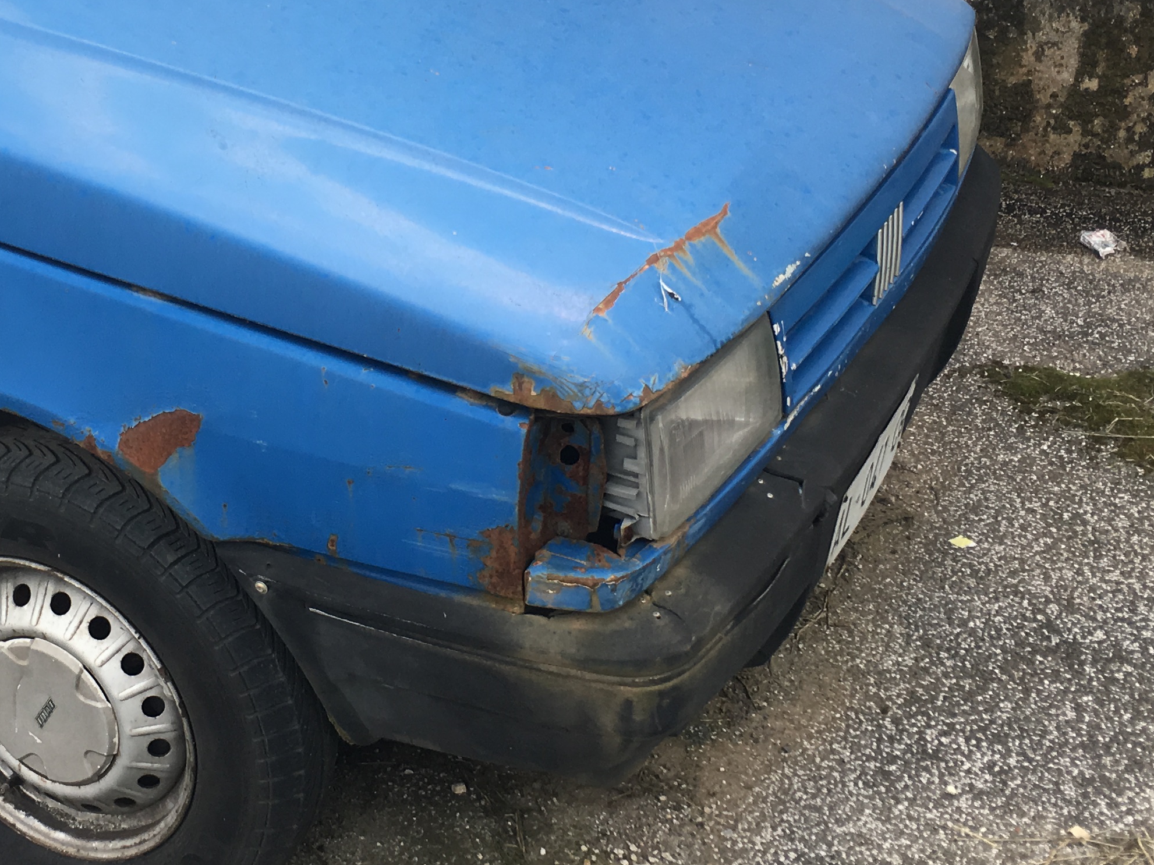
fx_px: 1967
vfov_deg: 24.6
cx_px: 330
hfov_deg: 32.3
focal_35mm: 59
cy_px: 249
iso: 25
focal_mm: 4.15
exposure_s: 1/463
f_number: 2.2
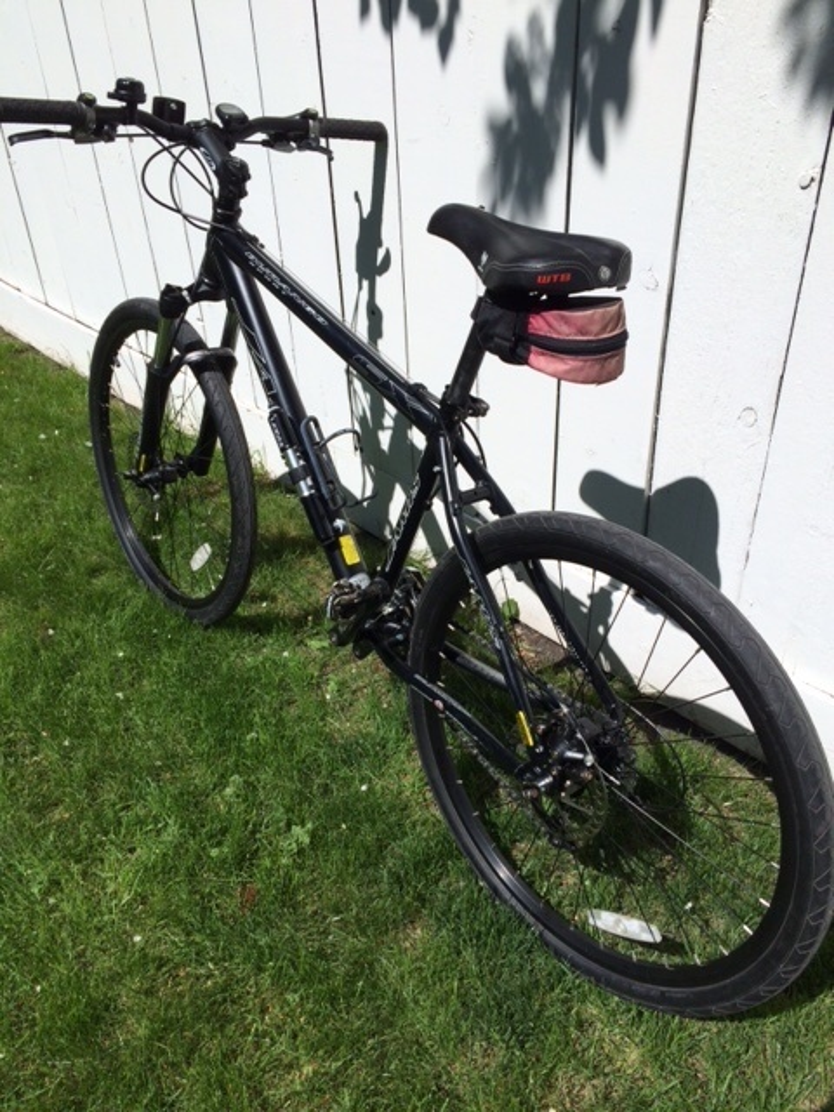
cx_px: 417
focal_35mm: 29
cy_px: 556
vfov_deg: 61.7
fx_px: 932
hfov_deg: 48.2
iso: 32
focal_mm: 4.15
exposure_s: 1/3165
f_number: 2.2
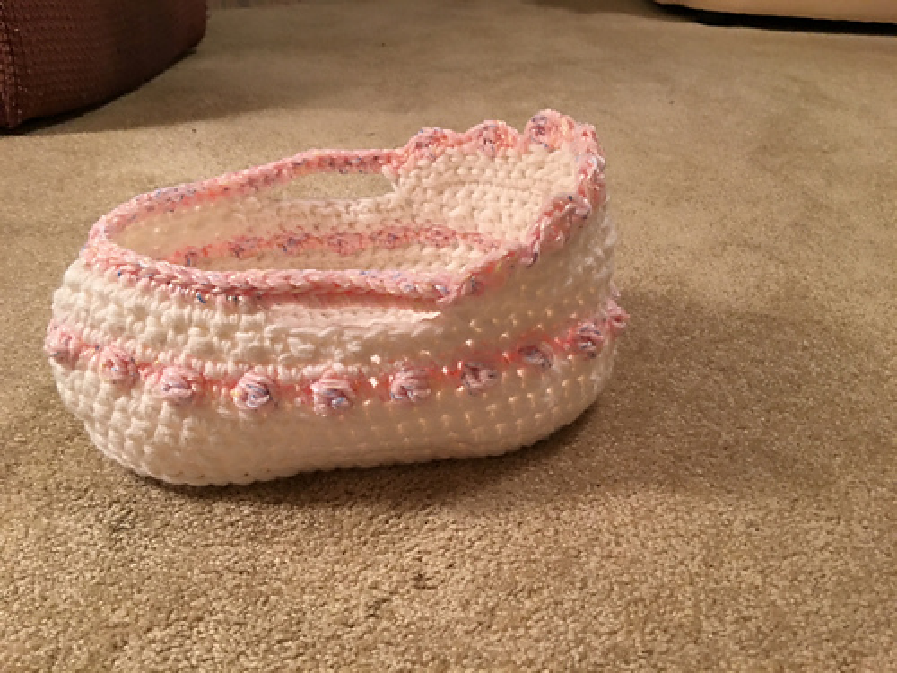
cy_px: 336
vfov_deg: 48.2
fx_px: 751
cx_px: 448
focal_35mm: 29
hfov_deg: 61.7
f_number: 2.2
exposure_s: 1/10
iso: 100
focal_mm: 4.15
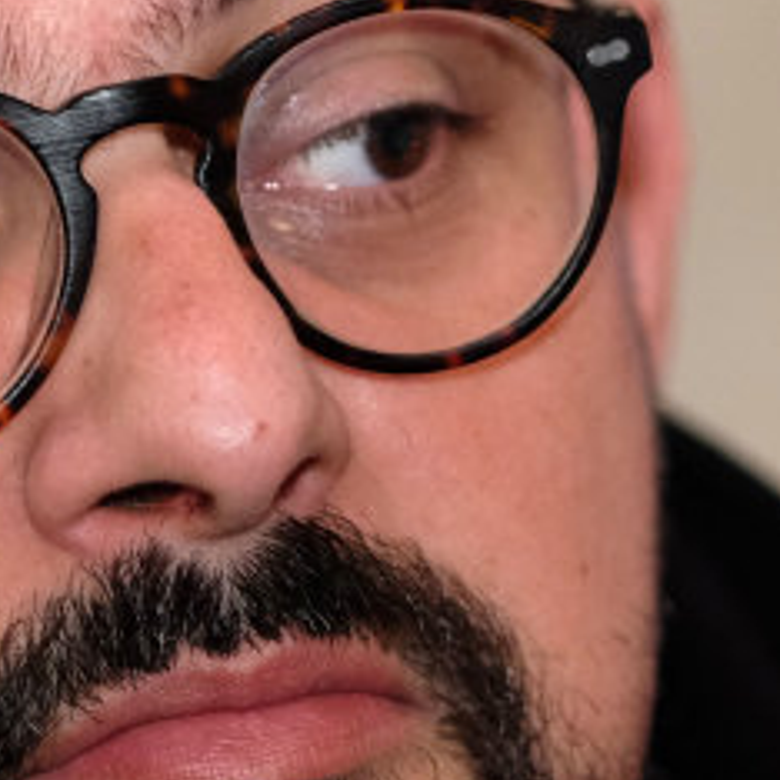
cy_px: 465
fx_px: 12135
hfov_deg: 3.7
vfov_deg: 3.7
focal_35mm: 476
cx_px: 287
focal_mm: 90
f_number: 2
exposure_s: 1/200
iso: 1600
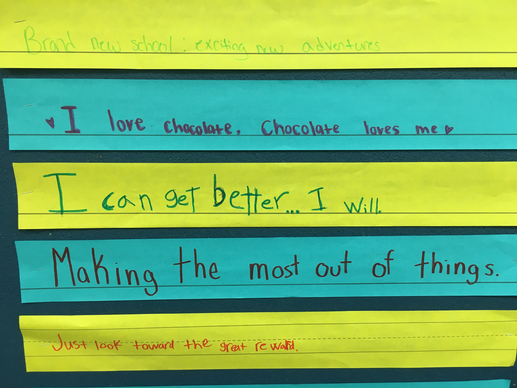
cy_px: 194
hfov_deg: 61.7
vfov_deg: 48.2
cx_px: 258
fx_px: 433
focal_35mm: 29
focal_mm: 4.15
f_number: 2.2
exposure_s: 1/30
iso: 64
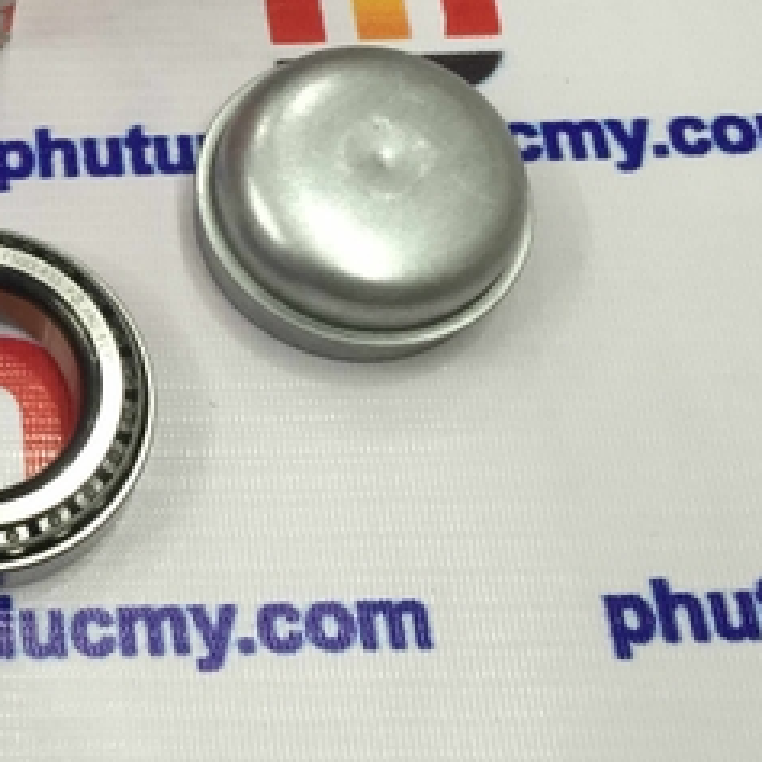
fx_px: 1619
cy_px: 248
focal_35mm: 65
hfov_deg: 24.0
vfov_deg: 26.3
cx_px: -158
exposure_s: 1/30
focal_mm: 4.15
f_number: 2.2
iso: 80
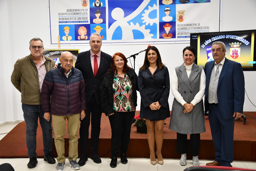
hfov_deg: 43.6
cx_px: 128
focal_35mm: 45
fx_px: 320
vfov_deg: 29.9
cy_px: 86
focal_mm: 30
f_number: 4.2
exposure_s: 1/125
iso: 2200
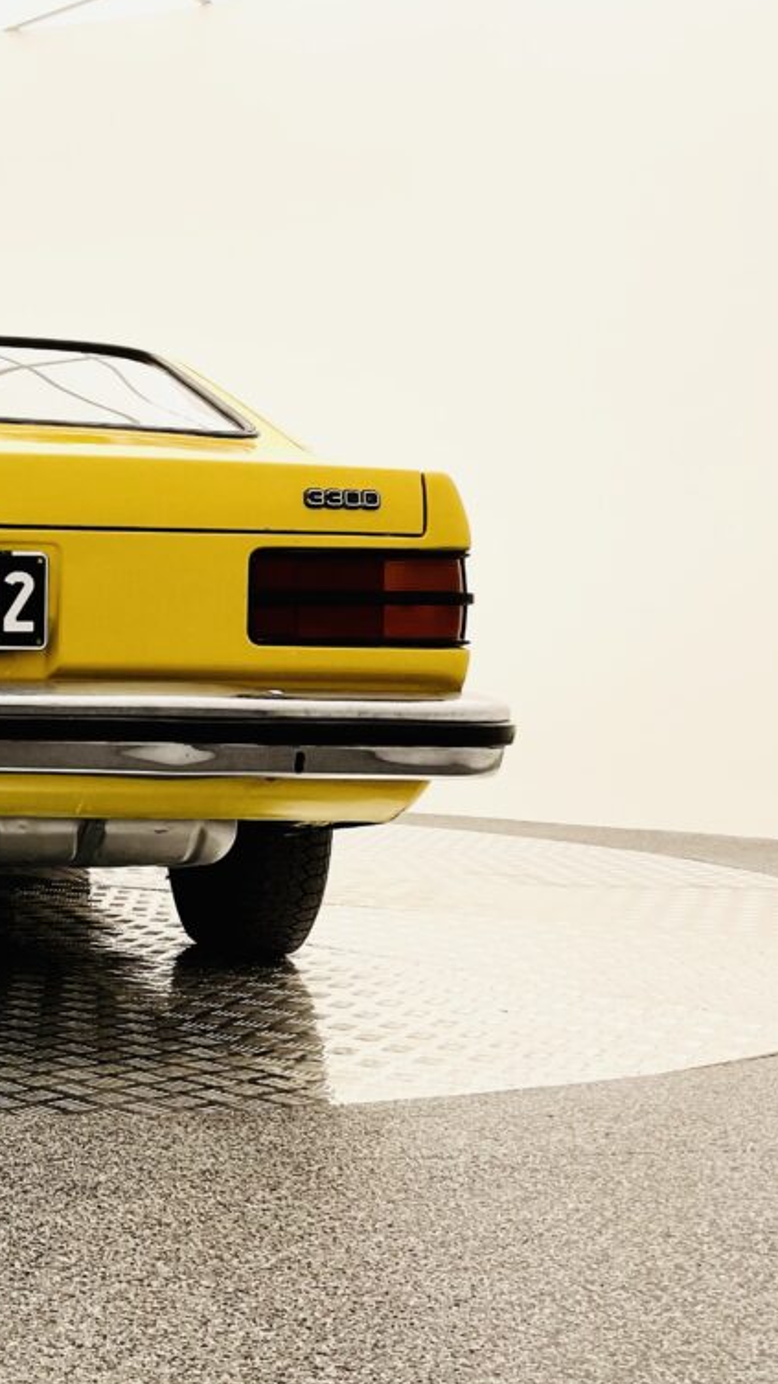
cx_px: -110
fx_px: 1577
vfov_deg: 47.4
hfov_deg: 25.4
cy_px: 701
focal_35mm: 43
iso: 16
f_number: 1.8
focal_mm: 3
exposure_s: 1/310
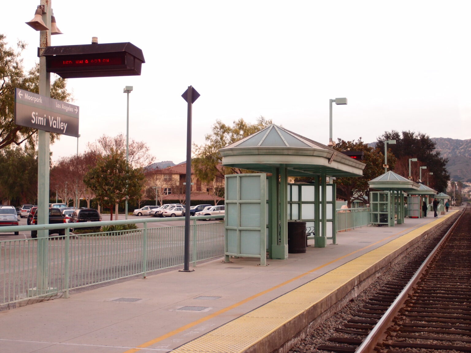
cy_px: 176
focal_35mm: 50
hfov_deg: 38.2
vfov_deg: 29.1
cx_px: 236
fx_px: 680
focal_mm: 10.83
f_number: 2.1
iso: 100
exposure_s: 1/125
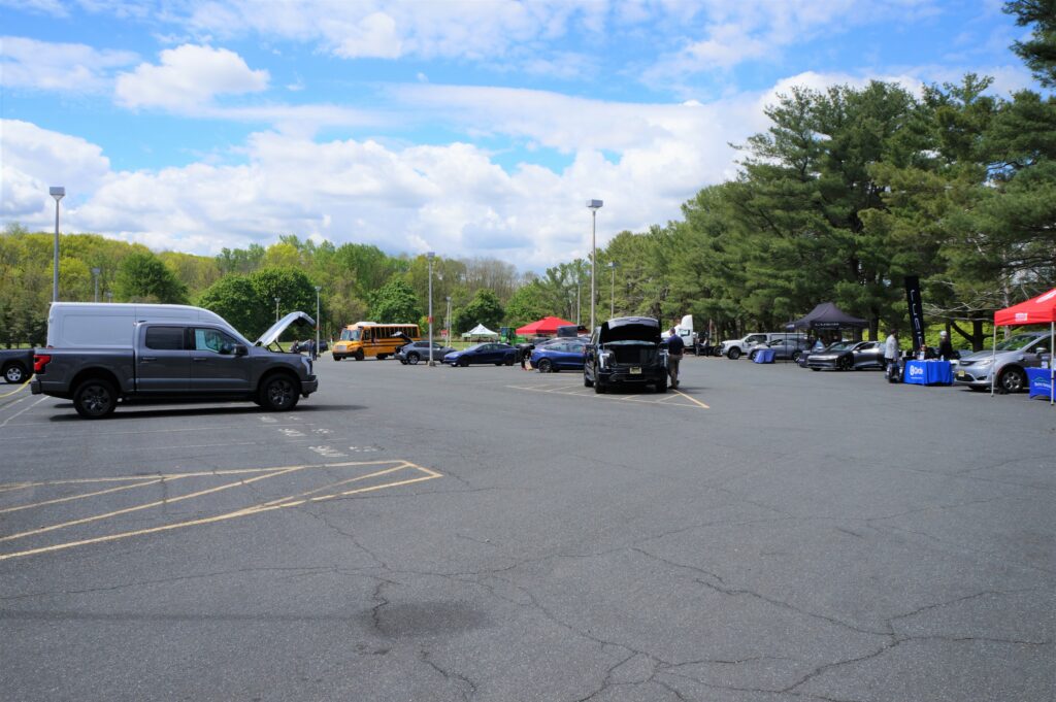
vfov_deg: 47.9
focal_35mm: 27
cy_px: 351
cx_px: 528
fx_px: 791
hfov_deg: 67.4
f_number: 16
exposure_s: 1/100
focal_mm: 18
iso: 100
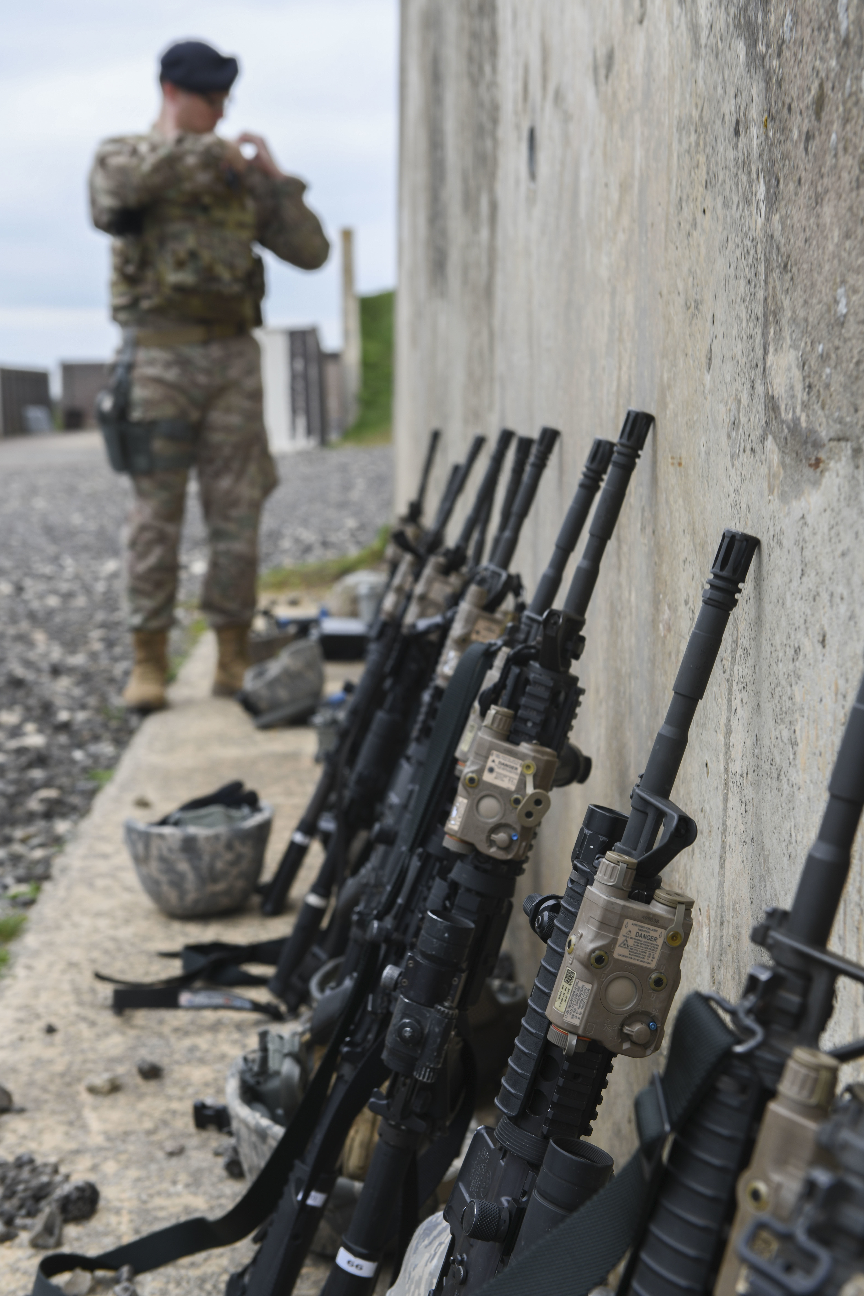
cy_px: 648
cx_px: 432
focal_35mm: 56
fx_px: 2016
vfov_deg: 35.6
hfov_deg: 24.2
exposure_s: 1/200
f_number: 6.3
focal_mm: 56
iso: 200
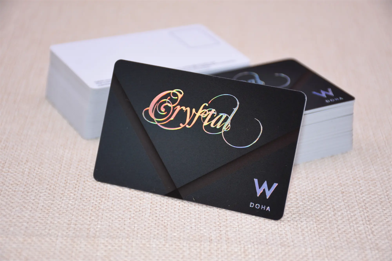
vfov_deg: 13.0
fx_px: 1143
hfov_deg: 19.5
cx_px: 196
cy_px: 130
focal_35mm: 105
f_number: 5
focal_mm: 70
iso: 100
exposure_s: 1/100
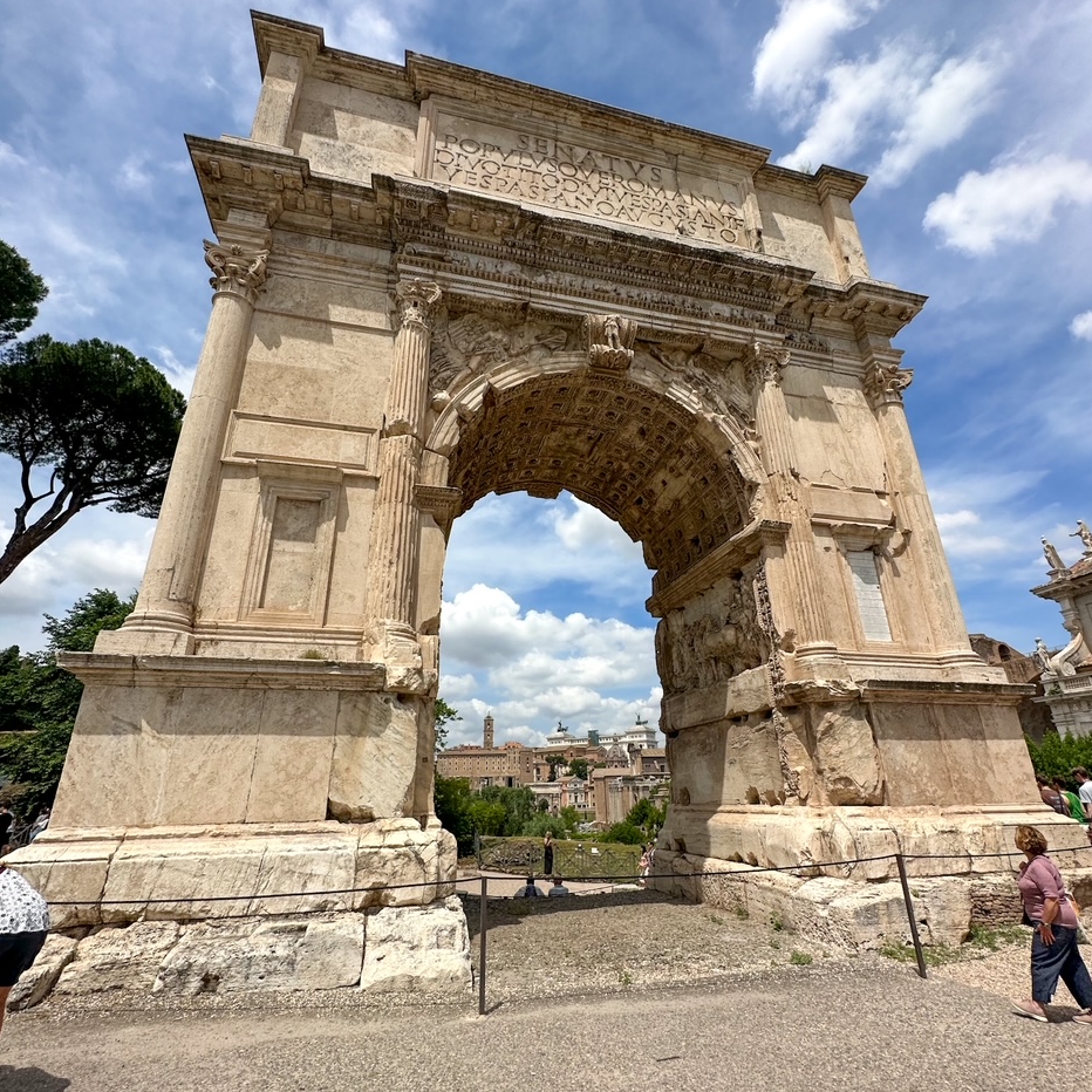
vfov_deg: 84.0
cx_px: 551
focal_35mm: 17
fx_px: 607
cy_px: 557
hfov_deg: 84.0
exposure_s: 1/2800
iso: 50
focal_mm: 2.22
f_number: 2.2
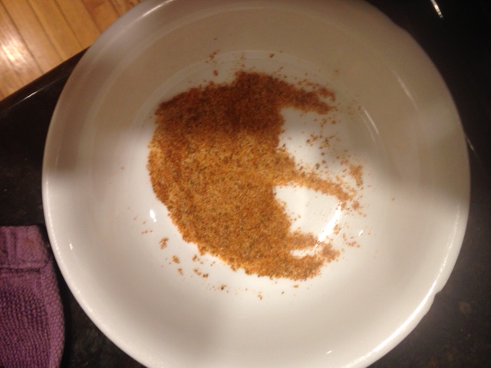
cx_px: 246
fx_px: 468
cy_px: 184
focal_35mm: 33
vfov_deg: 42.9
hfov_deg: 55.4
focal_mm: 4.12
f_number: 2.4
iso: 100
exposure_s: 1/20
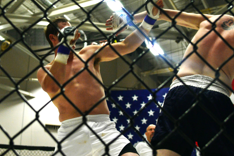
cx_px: 145
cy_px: 94
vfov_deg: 33.3
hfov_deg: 48.0
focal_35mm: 40
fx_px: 260
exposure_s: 1/250
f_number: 4
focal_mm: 27
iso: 1600
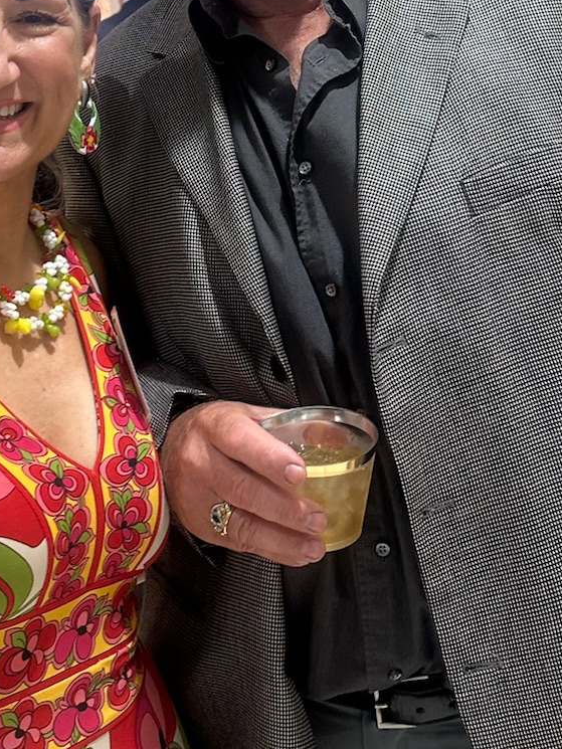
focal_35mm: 66
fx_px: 1428
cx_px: 152
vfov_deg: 28.4
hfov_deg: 22.1
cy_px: 98
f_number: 1.78
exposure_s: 1/60
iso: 125
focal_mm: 6.86
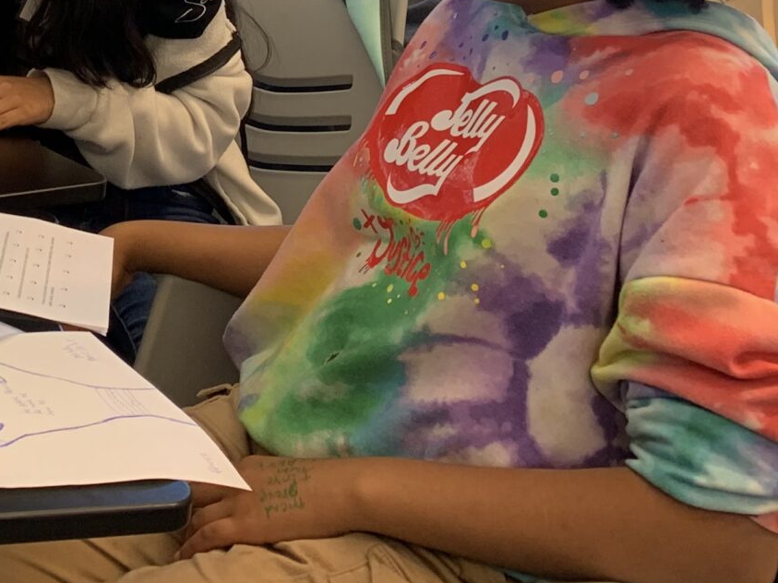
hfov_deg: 22.2
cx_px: -226
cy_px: -201
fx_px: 1775
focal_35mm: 79
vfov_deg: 17.4
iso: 80
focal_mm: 4.25
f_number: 1.8
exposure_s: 1/60
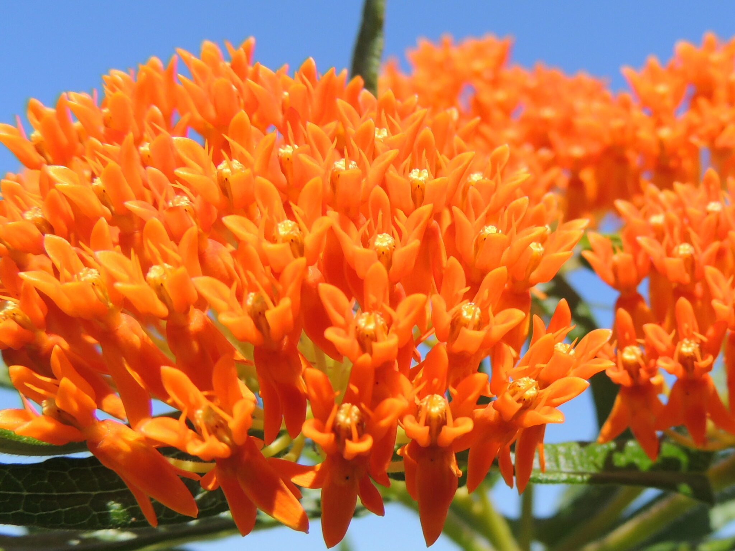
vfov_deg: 46.8
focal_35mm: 30
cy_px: 276
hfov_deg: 60.0
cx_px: 368
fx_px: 637
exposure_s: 1/1250
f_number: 3.1
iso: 100
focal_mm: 5.3
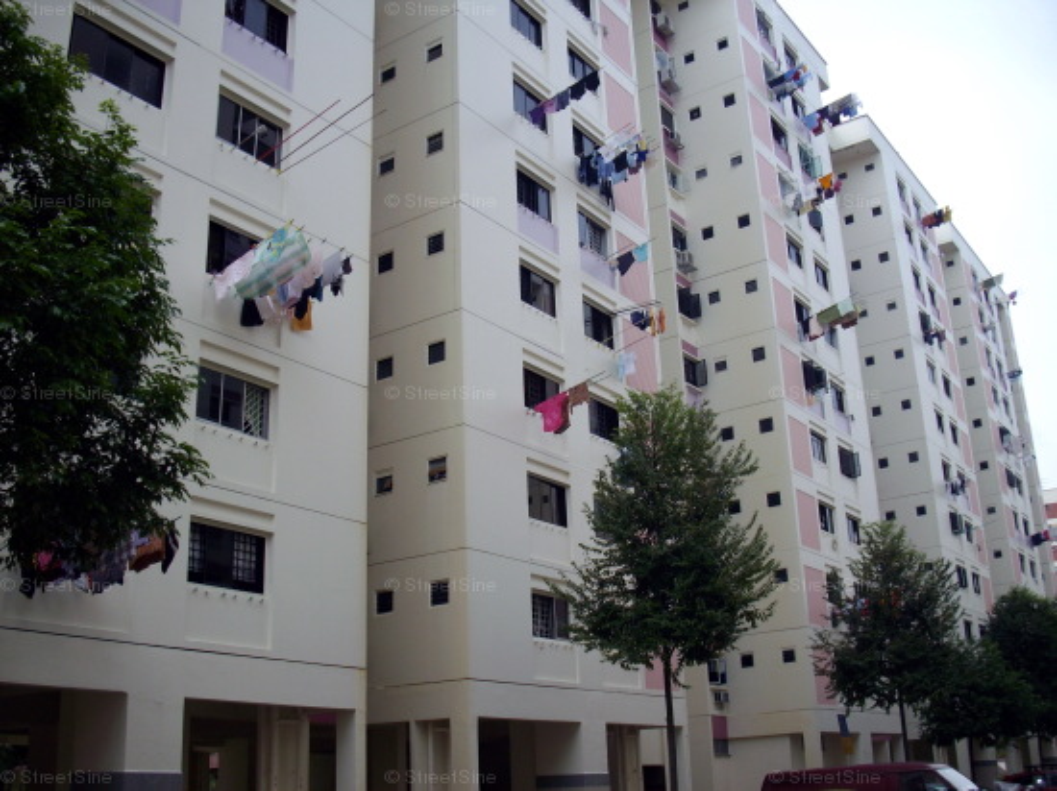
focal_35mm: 37
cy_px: 396
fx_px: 1129
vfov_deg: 38.6
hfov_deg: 50.2
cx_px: 528
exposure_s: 1/160
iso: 80
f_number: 5.6
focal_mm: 6.2
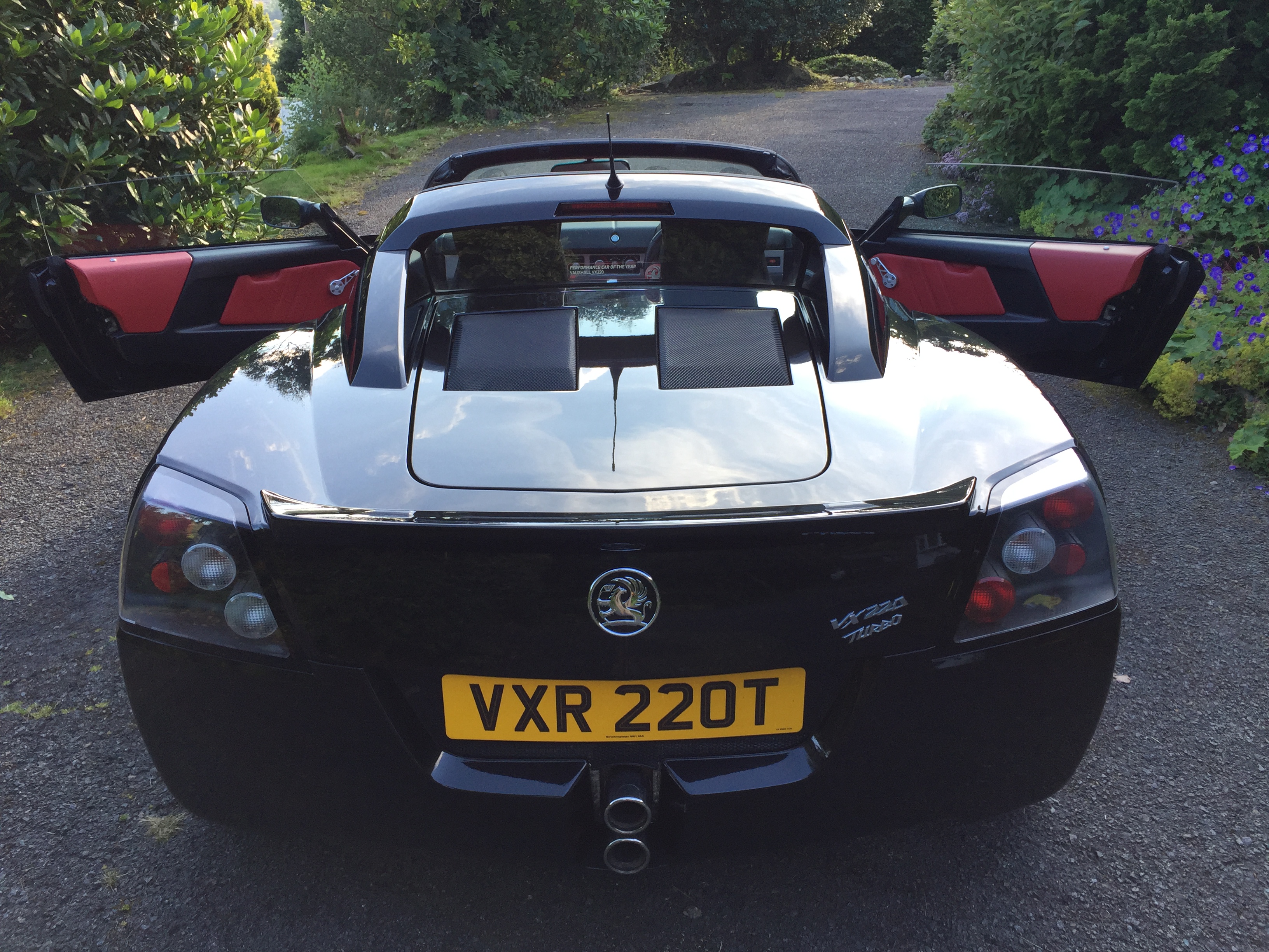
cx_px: 634
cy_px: 476
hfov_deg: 61.7
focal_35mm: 29
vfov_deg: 48.2
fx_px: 1063
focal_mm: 4.15
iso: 32
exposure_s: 1/173
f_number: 2.2
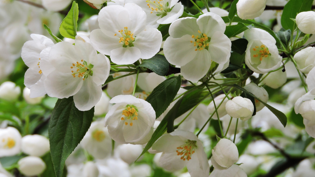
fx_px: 2431
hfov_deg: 7.4
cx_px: 124
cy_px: 66
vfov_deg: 4.2
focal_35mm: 291
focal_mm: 39.4
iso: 100
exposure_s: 1/80
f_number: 5.3
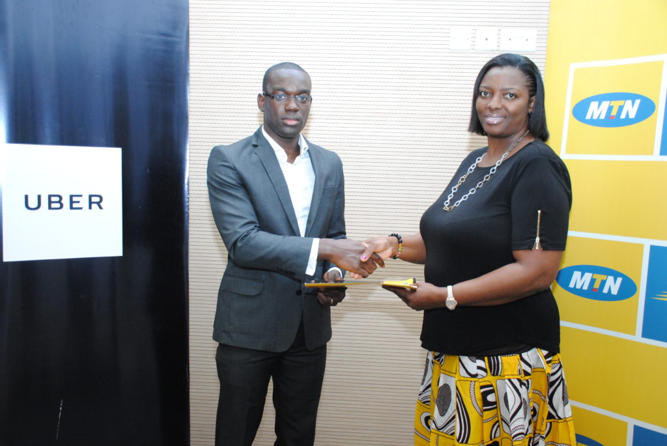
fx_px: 668
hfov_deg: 53.1
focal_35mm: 36
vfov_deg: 37.0
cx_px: 334
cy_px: 223
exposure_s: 1/80
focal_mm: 24
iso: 800
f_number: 4
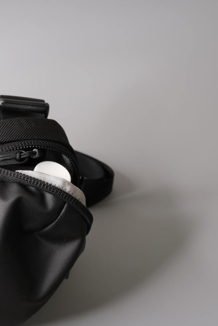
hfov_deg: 21.5
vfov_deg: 32.4
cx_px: 32
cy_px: 163
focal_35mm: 62
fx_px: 563
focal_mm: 27.5
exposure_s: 1/4
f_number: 8
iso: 160
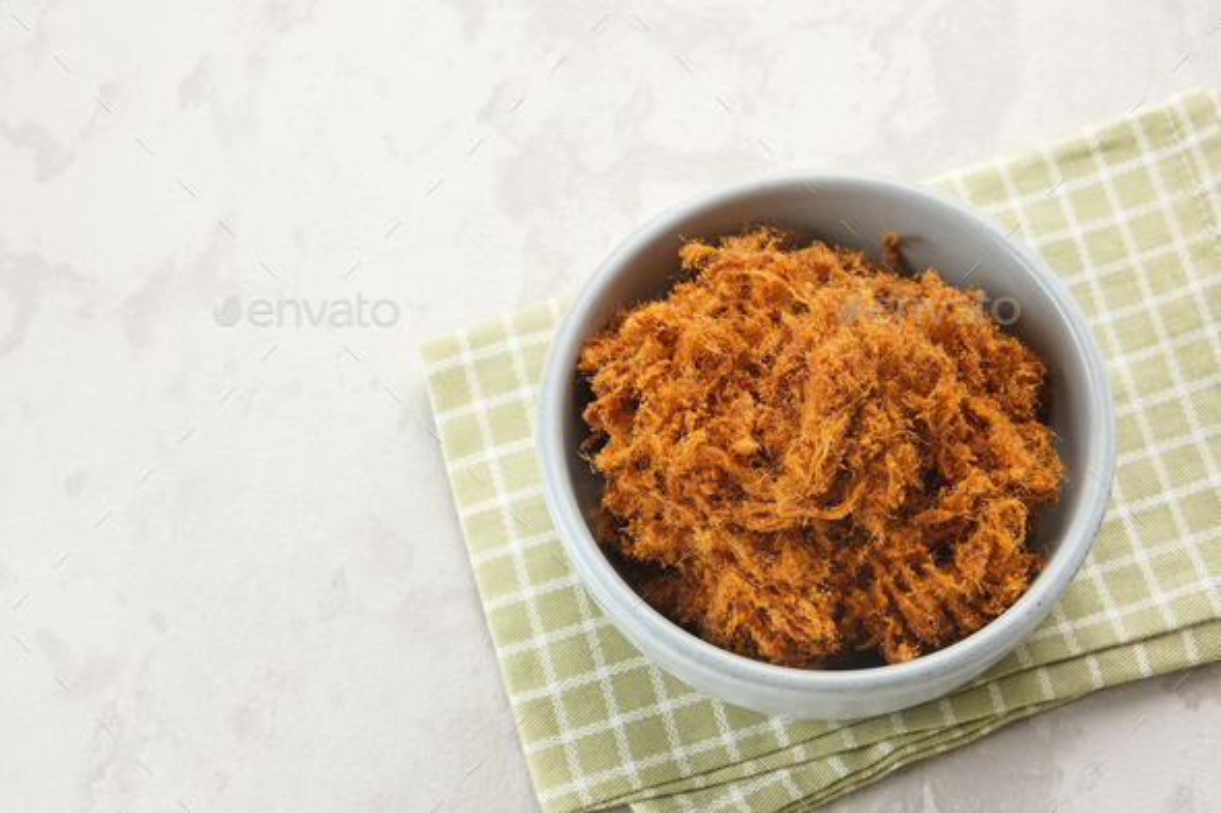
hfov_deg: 24.5
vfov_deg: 16.4
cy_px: 406
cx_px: 610
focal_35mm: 83
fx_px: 2814
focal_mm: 55
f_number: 11
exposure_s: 1/80
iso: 400
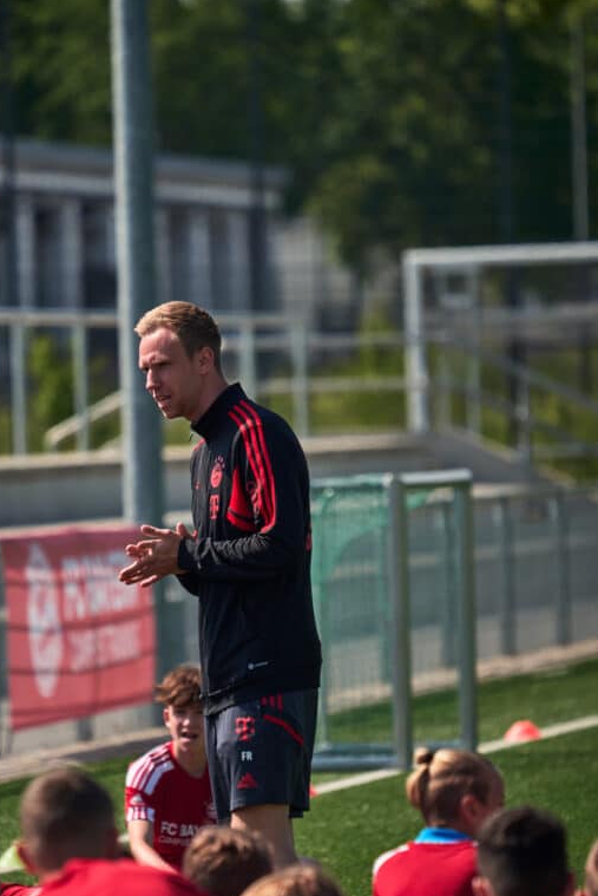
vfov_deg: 4.6
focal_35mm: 449
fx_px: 11171
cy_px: 564
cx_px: 215
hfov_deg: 3.1
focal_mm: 333
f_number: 5.6
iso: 200
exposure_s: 1/1250
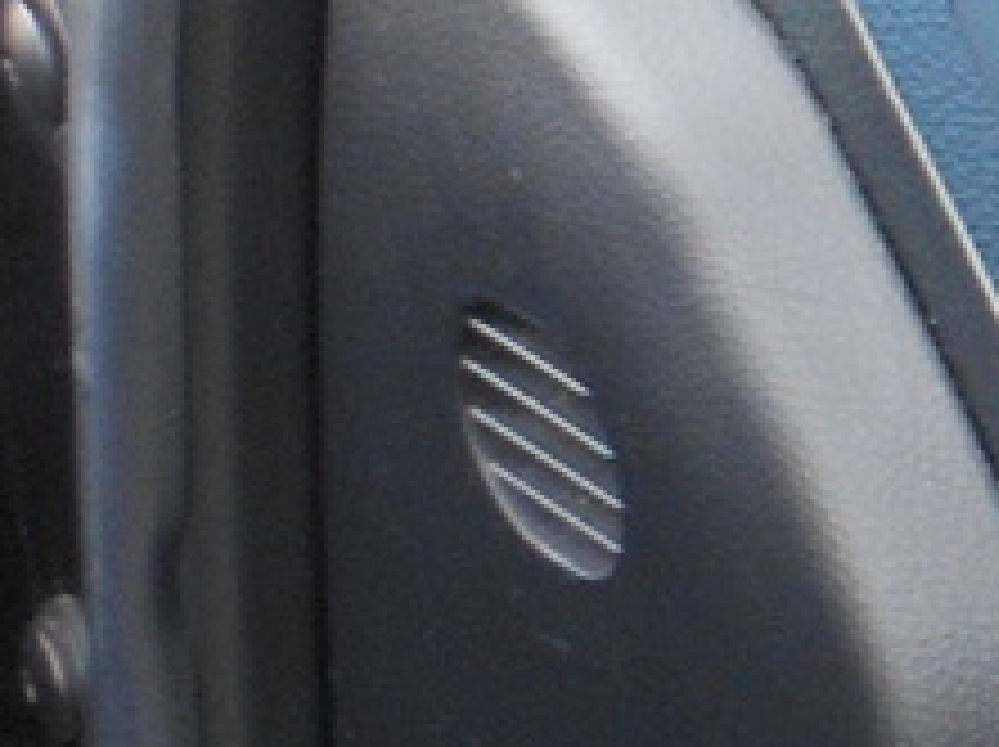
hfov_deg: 7.8
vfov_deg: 7.3
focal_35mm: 202
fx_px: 5823
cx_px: 3483
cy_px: 666
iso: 125
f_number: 3.7
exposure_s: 1/30
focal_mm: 5
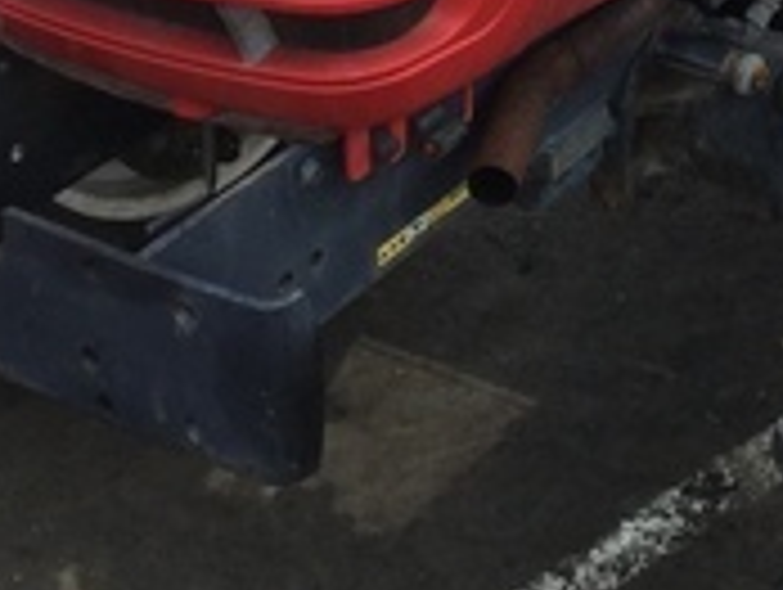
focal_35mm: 114
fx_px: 2582
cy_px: -441
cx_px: 886
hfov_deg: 16.7
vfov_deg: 12.1
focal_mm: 3.3
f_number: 2.4
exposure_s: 1/622
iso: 25
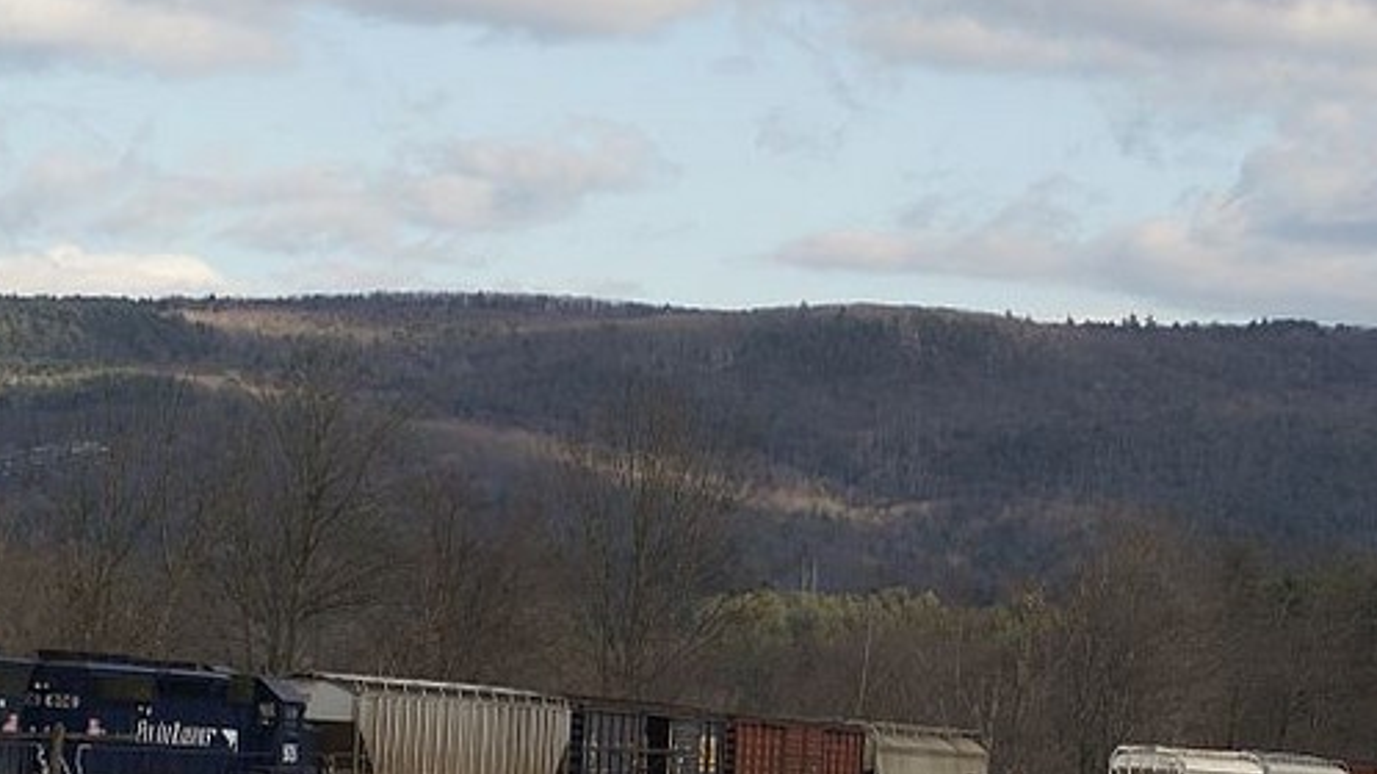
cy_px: 731
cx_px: 650
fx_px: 6864
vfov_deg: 6.4
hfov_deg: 11.5
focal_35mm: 188
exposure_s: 1/320
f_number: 5.6
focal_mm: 70
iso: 100
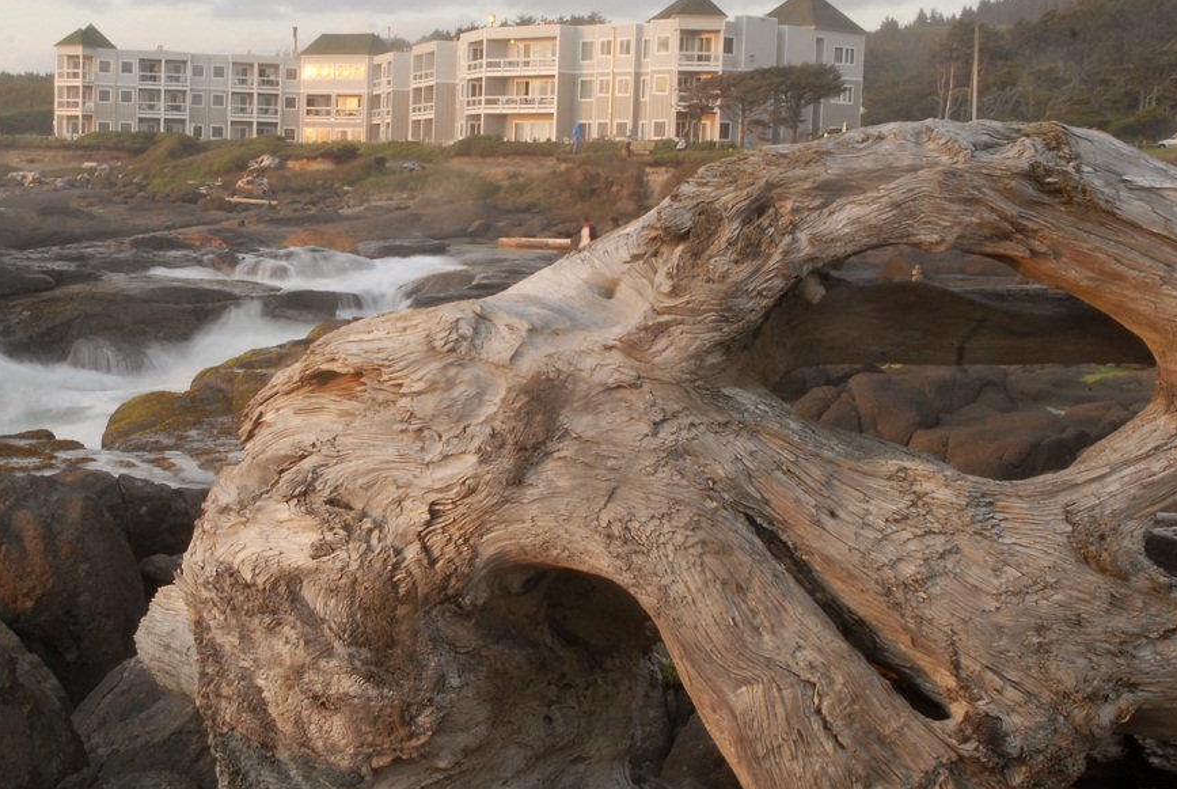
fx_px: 2030
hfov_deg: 32.0
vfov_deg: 22.0
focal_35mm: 62
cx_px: 379
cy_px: 394
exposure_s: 1
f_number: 22
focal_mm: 24
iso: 100
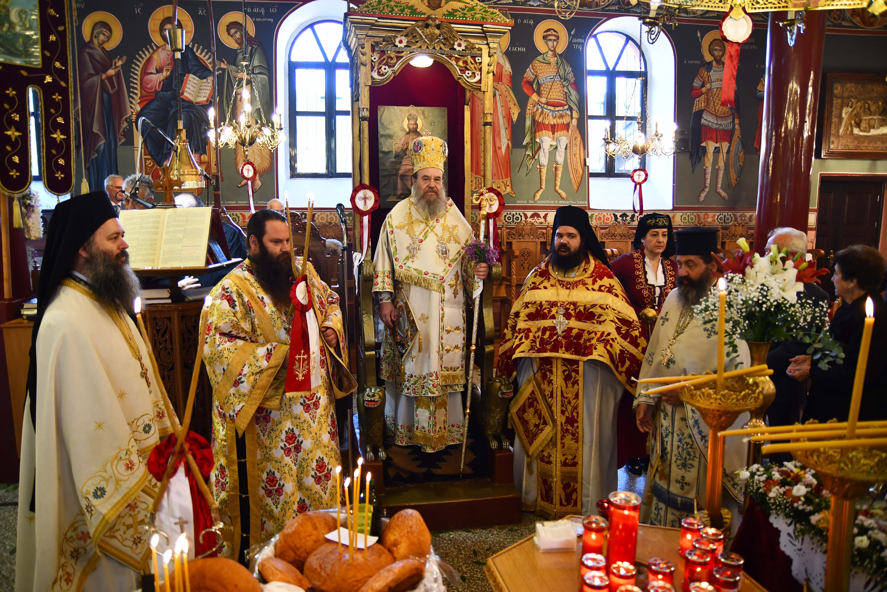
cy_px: 296
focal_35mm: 48
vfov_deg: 28.1
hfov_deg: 41.1
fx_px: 1183
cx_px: 444
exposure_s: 1/125
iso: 900
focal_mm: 32
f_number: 2.8
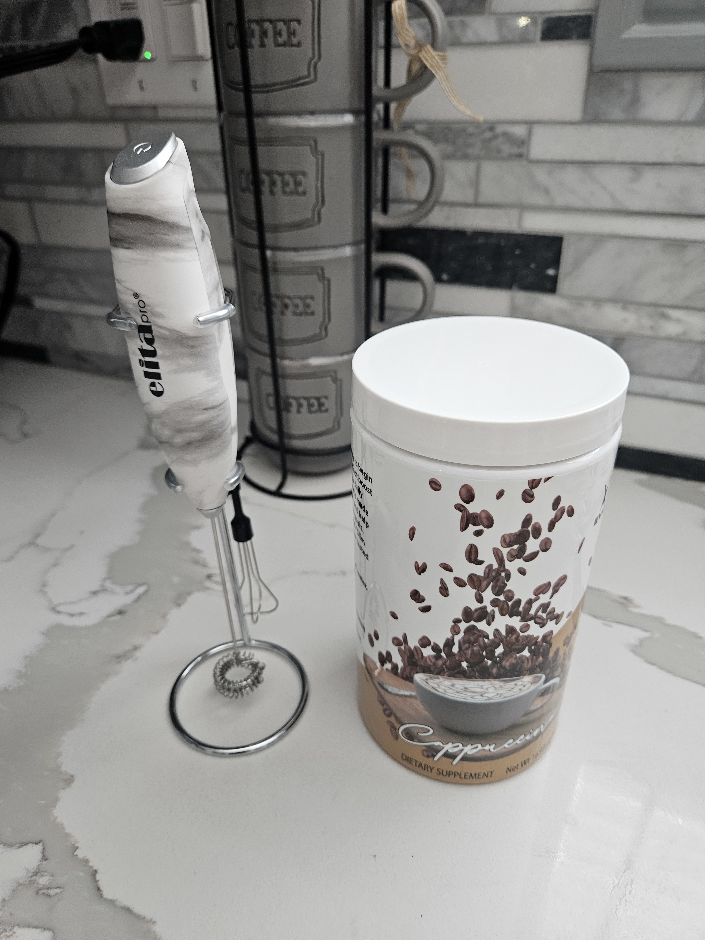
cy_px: 470
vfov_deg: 73.9
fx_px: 625
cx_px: 352
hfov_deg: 58.9
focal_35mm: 23
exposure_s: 1/170
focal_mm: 5.4
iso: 320
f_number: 1.8
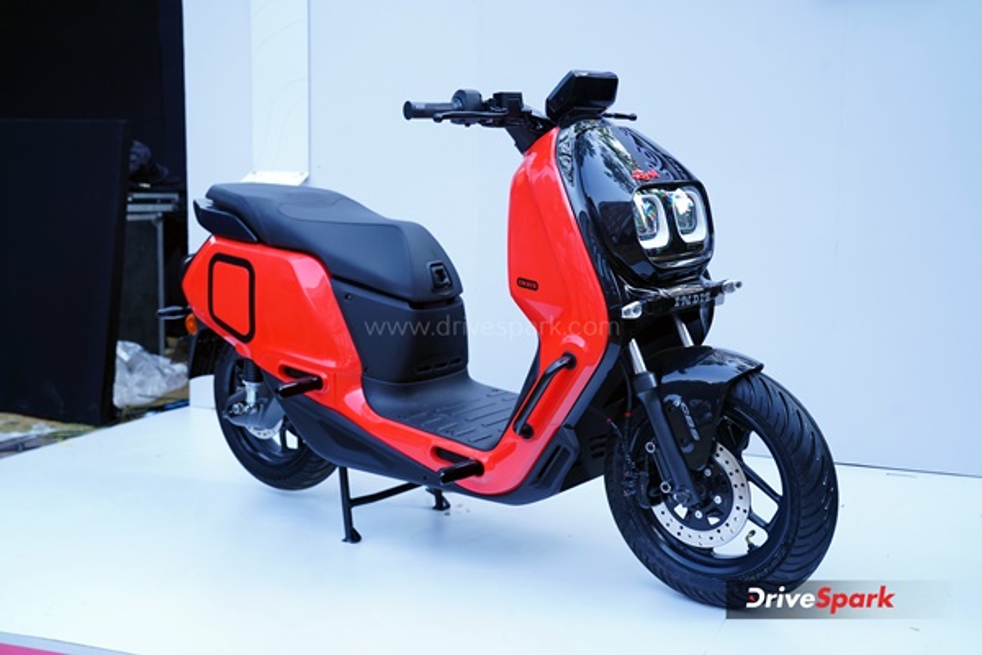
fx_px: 1173
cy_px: 328
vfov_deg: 31.2
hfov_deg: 45.4
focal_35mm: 43
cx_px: 491
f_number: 5.6
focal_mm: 43
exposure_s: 1/50
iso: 640
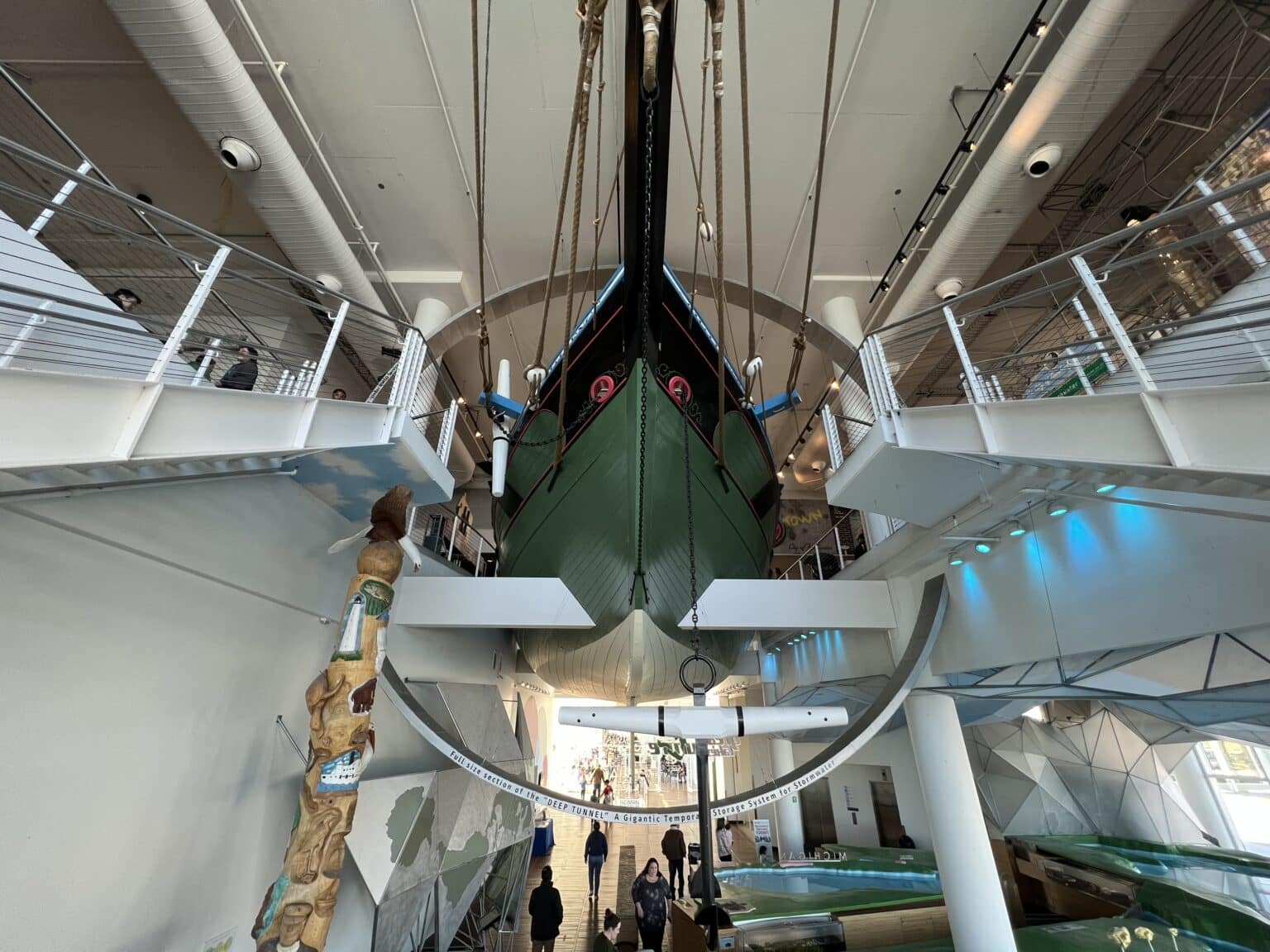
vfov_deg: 89.9
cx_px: 635
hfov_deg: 106.2
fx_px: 477
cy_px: 476
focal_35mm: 13
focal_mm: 1.57
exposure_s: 1/120
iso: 160
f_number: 1.8
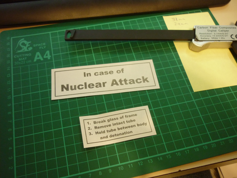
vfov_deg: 42.9
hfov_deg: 55.4
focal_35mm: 33
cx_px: 118
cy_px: 89
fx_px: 226
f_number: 2.8
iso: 400
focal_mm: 5.5
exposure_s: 1/30
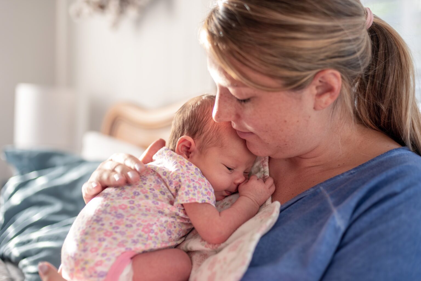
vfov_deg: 27.0
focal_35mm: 50
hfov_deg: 39.6
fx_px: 585
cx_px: 210
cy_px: 140
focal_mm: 50
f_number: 2.5
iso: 400
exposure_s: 1/160
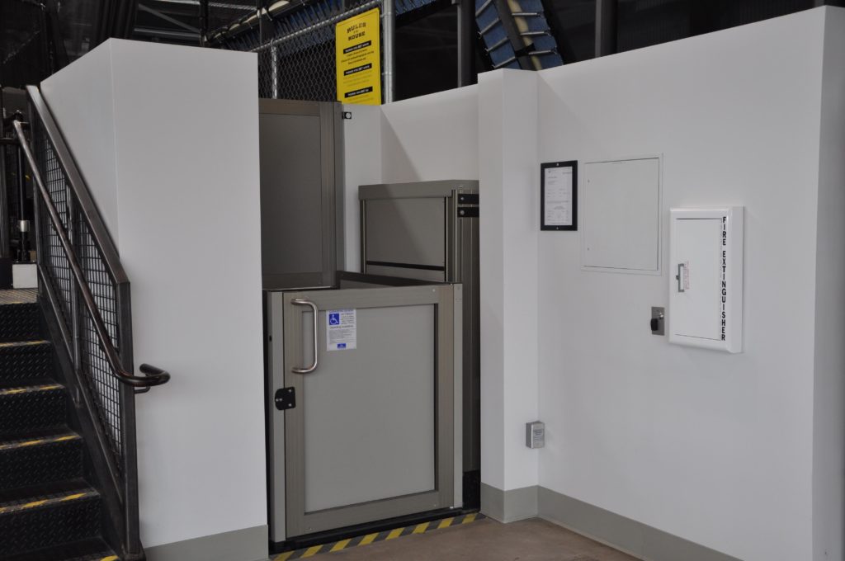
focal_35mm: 39
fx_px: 914
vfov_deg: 34.1
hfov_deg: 49.6
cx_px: 422
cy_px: 280
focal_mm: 26
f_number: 4.5
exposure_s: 1/80
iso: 400
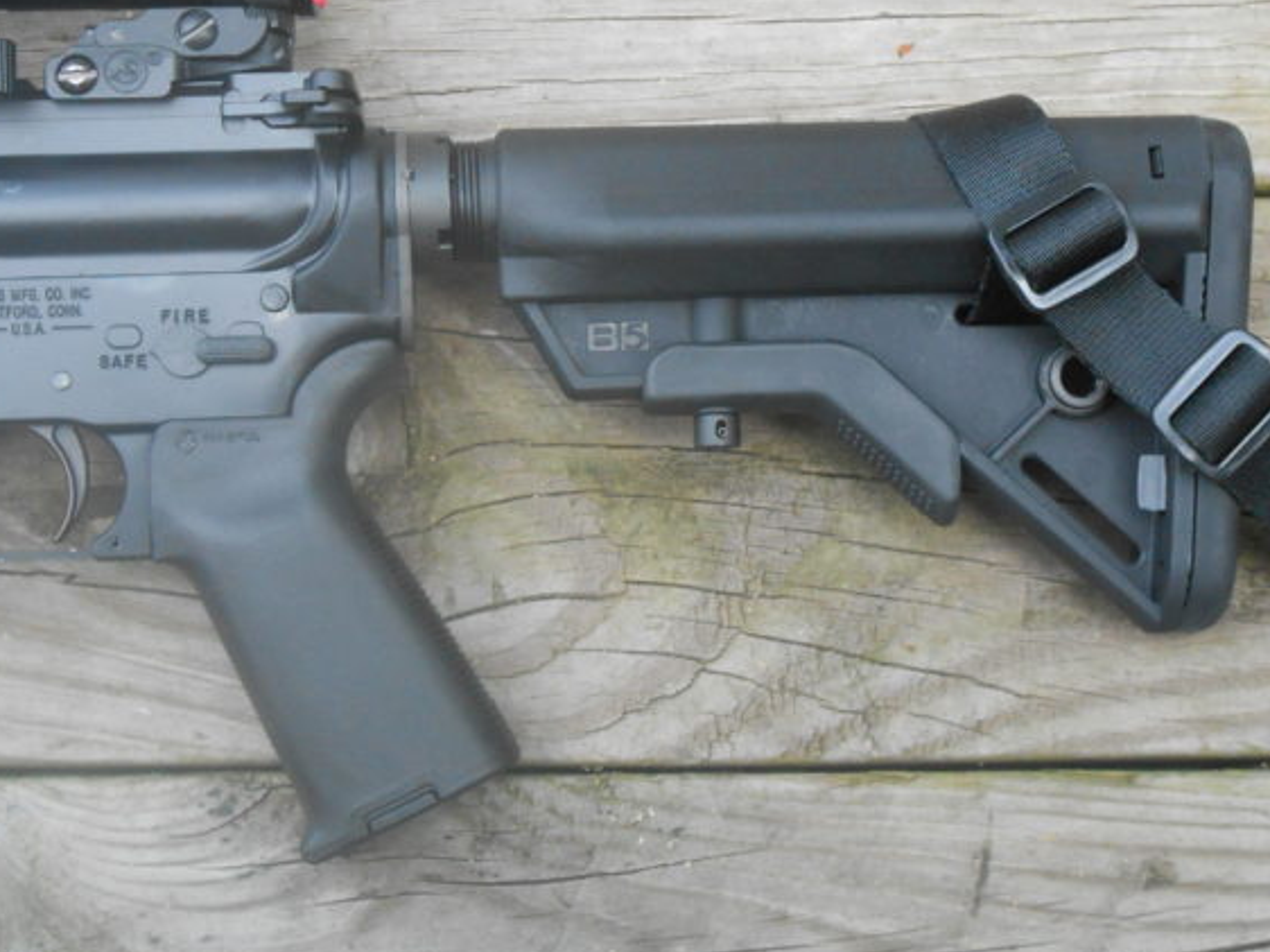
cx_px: 658
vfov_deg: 21.9
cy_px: 371
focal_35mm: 67
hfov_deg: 29.0
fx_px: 2457
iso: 400
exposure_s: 1/250
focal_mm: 8.8
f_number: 4.8
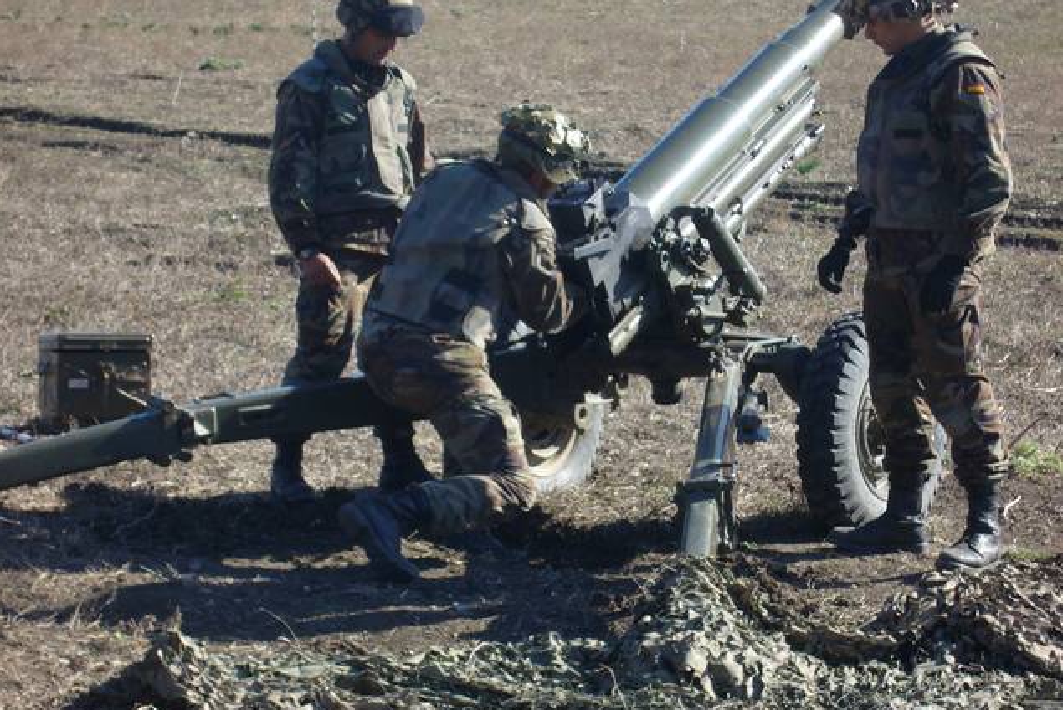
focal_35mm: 110
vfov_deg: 12.5
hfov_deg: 18.6
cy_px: 345
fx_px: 3249
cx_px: 529
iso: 80
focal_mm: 17.4
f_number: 5
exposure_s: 1/200
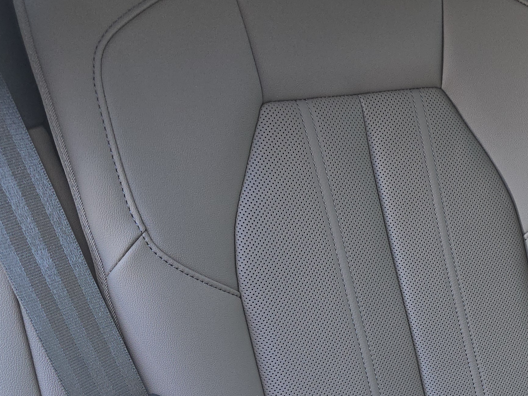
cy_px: 359
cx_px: 560
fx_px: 808
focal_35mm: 53
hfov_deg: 32.4
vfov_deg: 26.6
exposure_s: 1/50
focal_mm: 6.3
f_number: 1.7
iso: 80
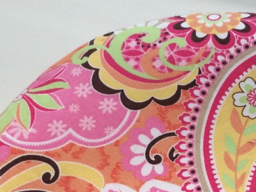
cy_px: 237
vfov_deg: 17.3
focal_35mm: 81
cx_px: 208
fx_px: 599
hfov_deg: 23.7
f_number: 2.2
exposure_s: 1/30
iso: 125
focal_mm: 4.12
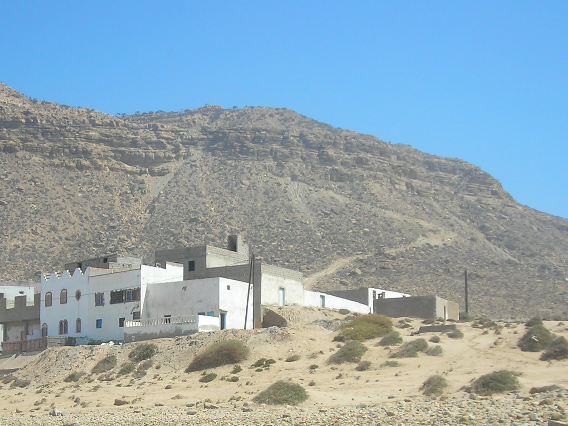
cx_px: 203
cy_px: 359
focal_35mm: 72
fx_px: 1181
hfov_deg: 26.9
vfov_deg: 20.1
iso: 50
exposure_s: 1/170
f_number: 6.4
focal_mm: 6.3
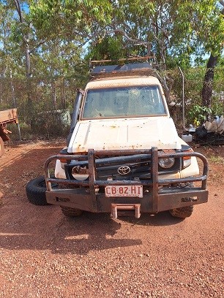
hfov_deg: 58.9
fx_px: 198
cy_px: 149
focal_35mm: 23
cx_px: 112
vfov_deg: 73.9
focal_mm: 5.54
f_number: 1.8
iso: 40
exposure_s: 1/1938
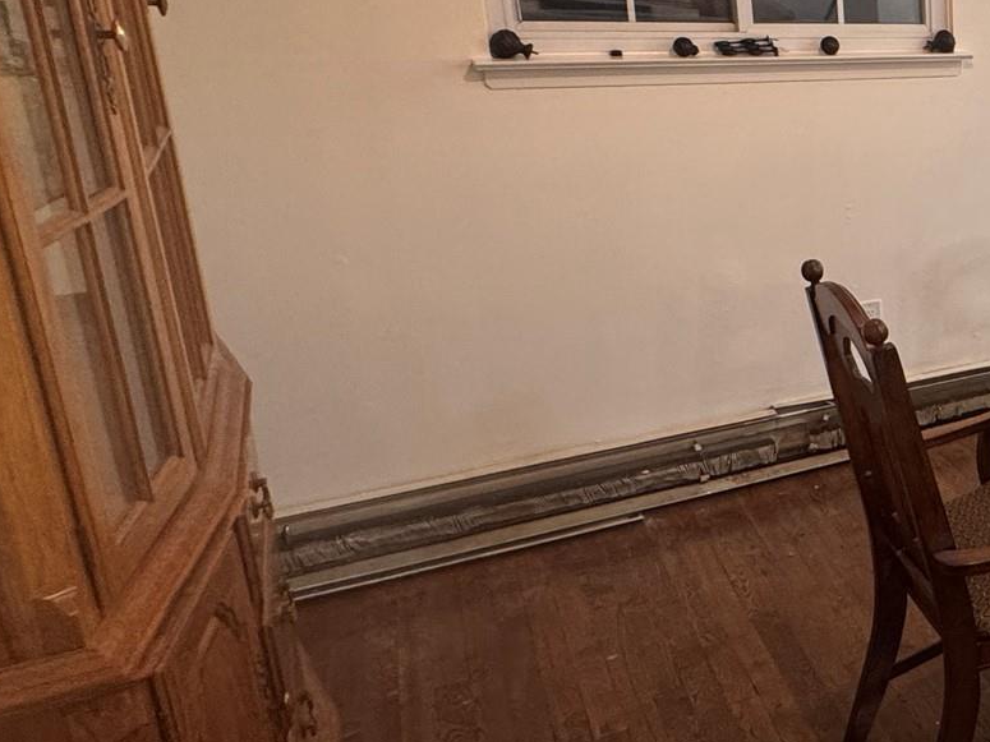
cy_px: 259
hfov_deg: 35.4
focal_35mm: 37
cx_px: 1270
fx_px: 1058
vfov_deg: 38.3
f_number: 2.2
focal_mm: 2.22
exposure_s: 1/60
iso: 250
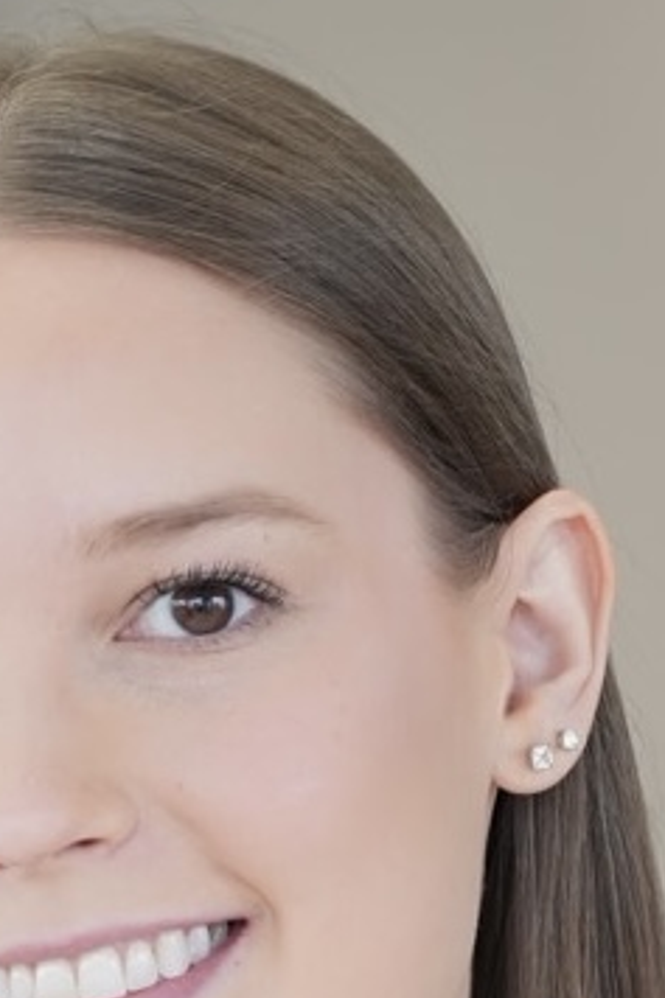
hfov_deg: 1.4
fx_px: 27400
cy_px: 1332
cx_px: 159
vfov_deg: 2.1
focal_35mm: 988
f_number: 2.8
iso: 400
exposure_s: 1/250
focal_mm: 185
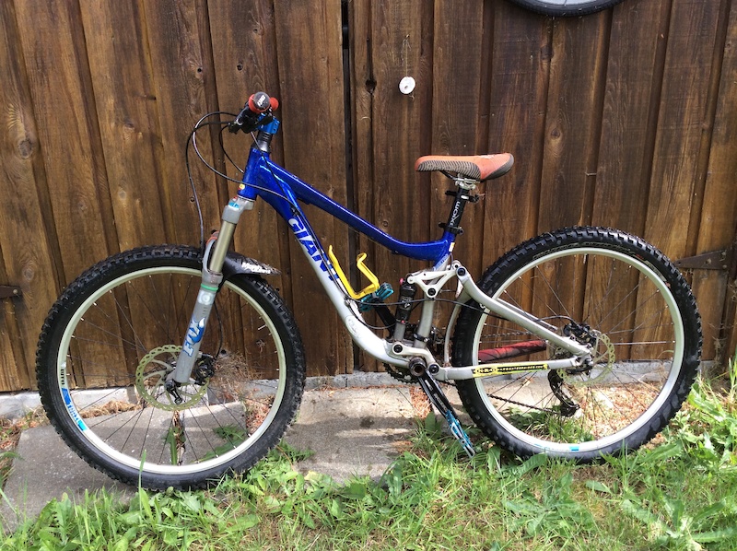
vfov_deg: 44.1
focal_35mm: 32
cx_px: 368
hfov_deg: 56.9
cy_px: 276
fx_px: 680
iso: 32
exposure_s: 1/180
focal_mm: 3.3
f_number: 2.4
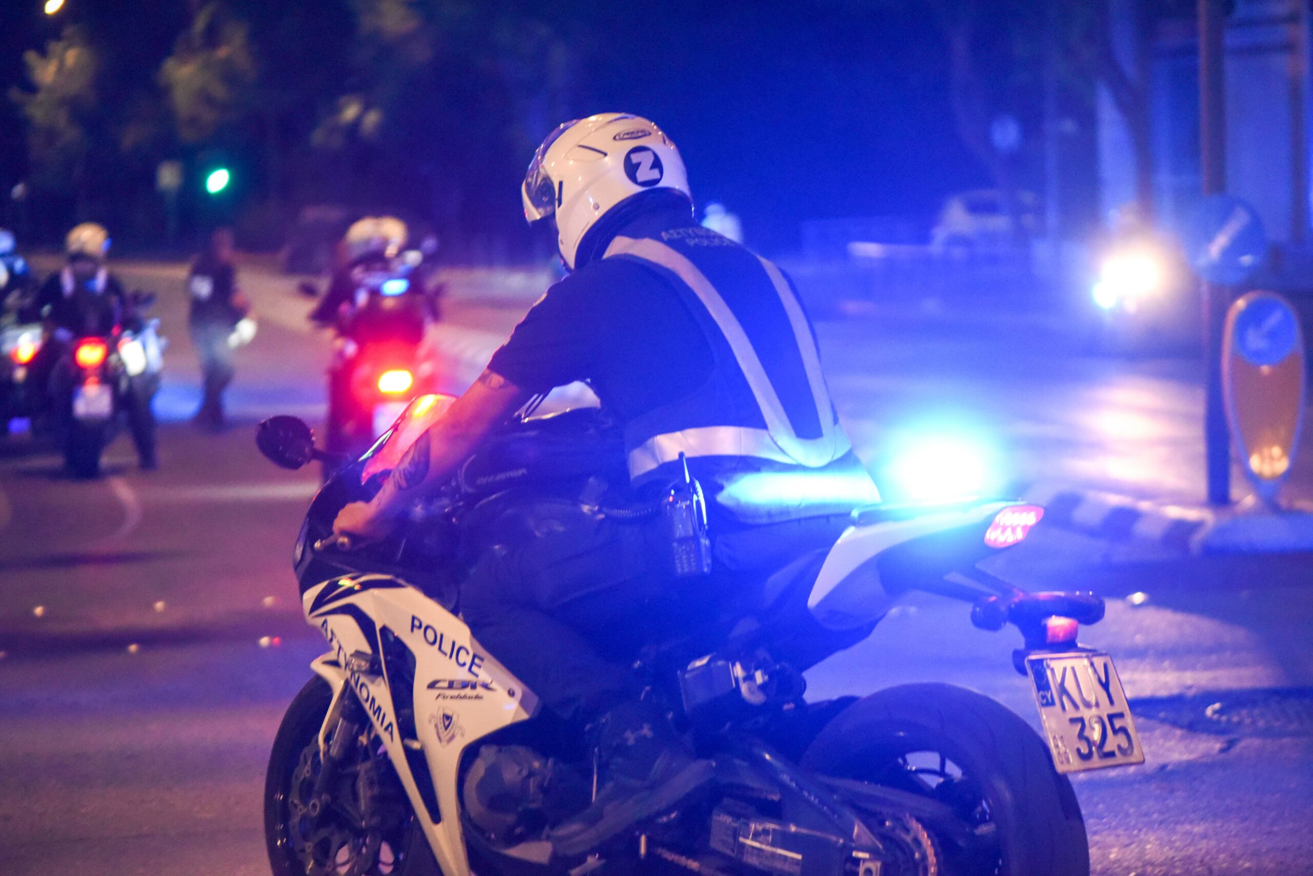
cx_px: 656
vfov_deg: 13.1
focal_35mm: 105
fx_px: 3831
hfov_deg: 19.4
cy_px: 438
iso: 6400
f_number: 2.8
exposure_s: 1/250
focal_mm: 105
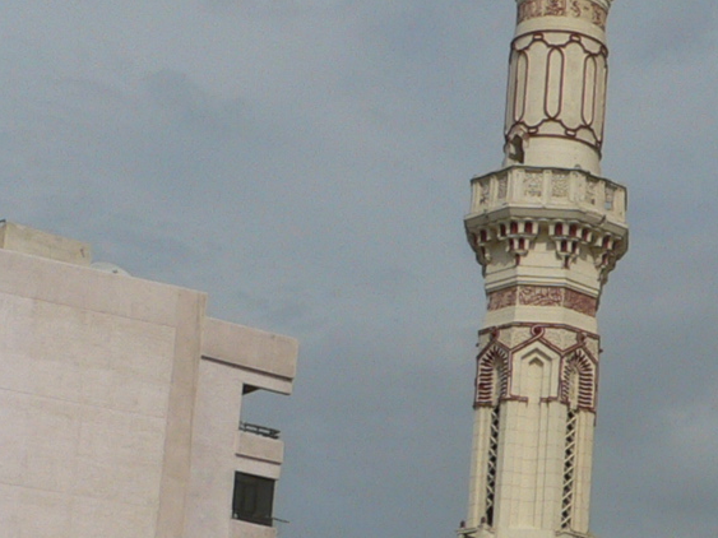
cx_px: 1048
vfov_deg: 11.3
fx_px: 2717
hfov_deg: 14.2
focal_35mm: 131
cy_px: 242
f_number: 5.6
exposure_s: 1/1000
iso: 80
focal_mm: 6
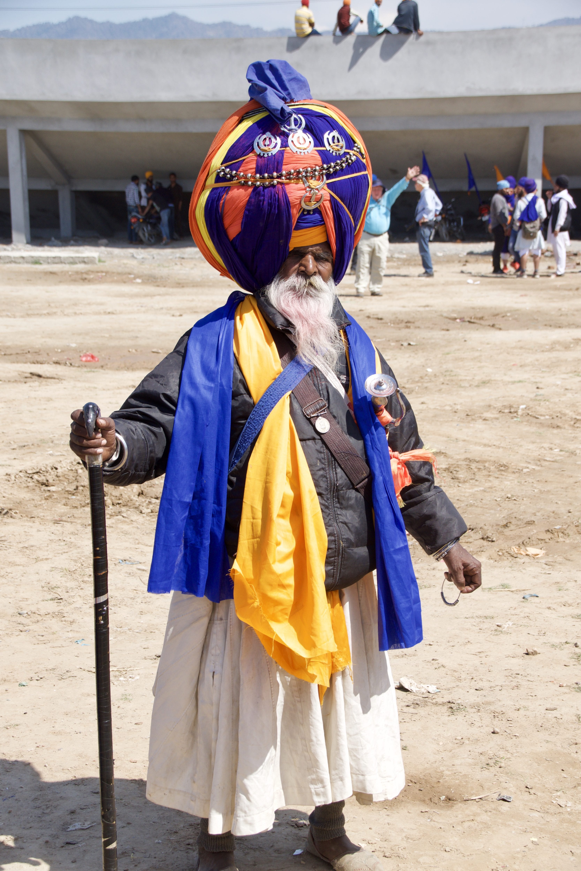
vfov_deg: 26.0
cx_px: 290
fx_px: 1888
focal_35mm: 78
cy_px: 436
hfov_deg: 17.5
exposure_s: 1/320
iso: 200
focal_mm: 52
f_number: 9
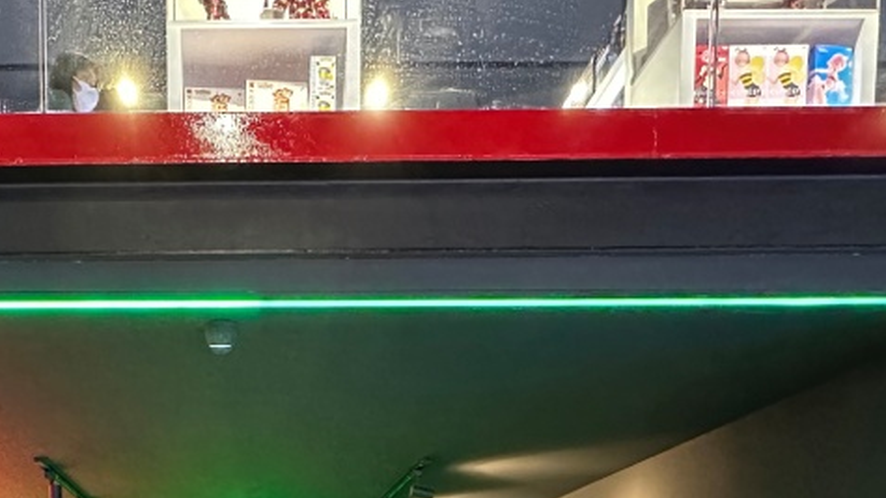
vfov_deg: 19.7
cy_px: 690
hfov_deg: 37.1
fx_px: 1292
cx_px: 237
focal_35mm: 55
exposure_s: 1/241
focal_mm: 6.86
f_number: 1.78
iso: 80
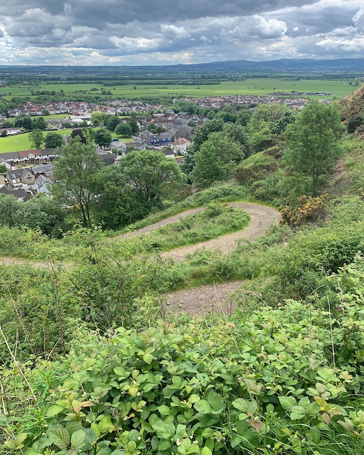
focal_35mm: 28
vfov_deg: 62.2
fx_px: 377
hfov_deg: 51.5
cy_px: 227
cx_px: 182
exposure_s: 1/759
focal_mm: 4.25
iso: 25
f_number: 1.8
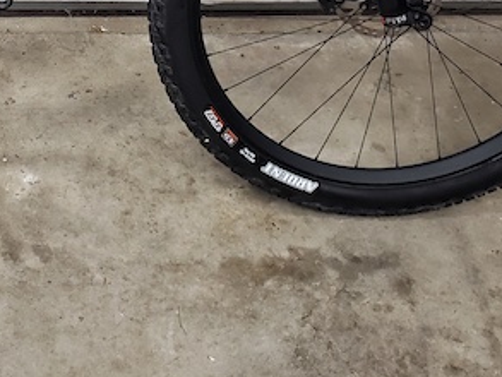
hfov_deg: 25.9
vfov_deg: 19.2
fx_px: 1030
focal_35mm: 71
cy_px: -106
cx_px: -12
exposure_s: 1/60
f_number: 2.4
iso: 320
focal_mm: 4.3
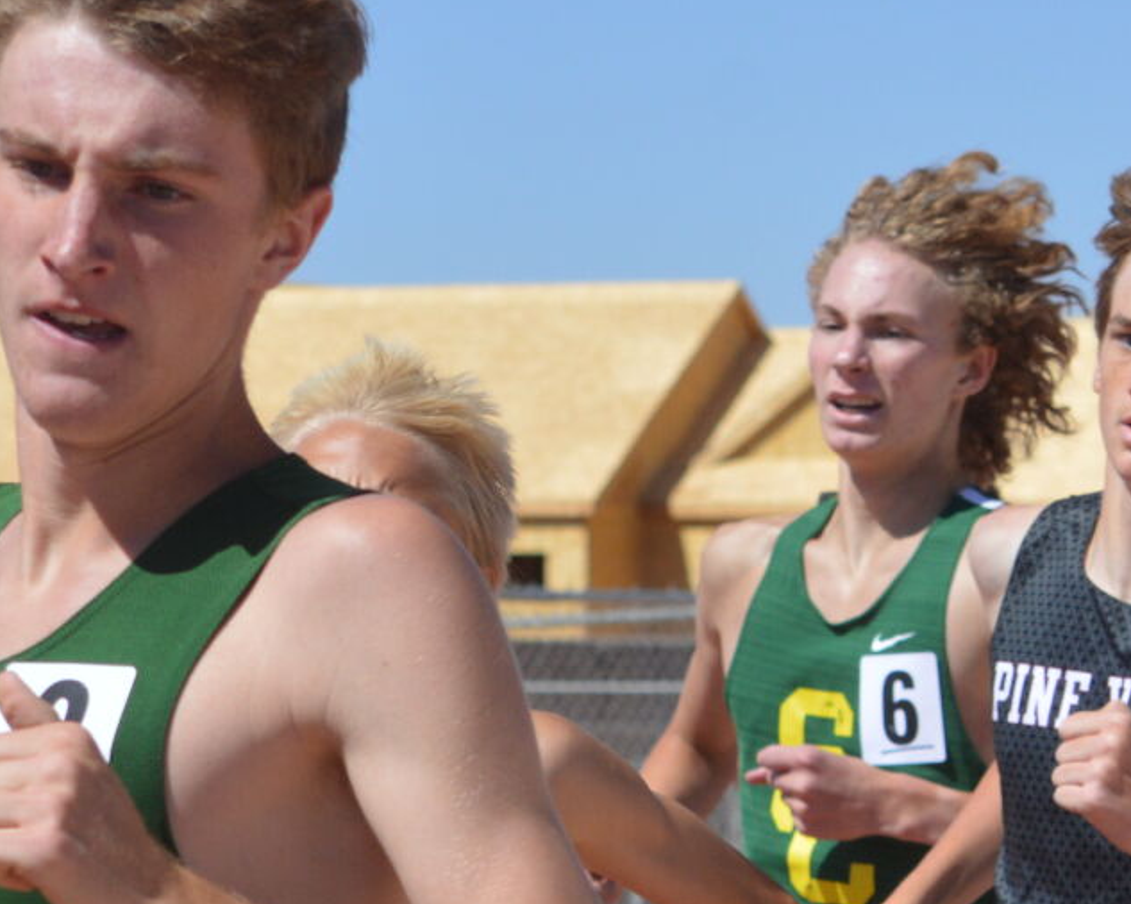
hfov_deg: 6.3
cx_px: 712
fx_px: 10240
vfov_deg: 5.0
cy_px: 886
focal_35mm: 306
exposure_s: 1/2000
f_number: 6.3
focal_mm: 78
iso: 400
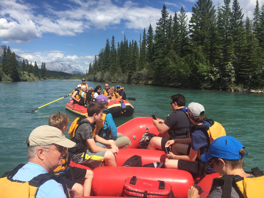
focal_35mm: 29
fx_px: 221
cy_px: 99
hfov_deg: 61.7
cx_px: 132
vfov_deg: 48.2
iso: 32
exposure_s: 1/1980
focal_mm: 4.15
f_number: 2.2
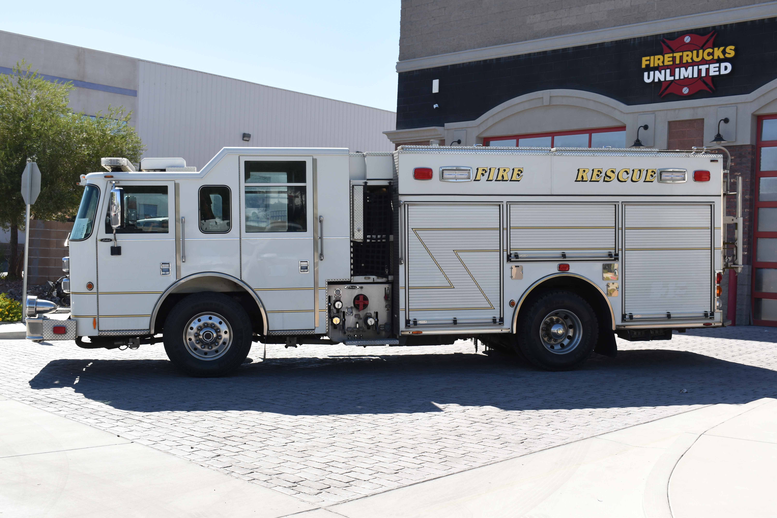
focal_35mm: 45
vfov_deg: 29.9
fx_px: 971
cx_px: 388
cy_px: 259
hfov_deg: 43.6
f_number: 8
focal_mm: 30
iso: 100
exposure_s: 1/250
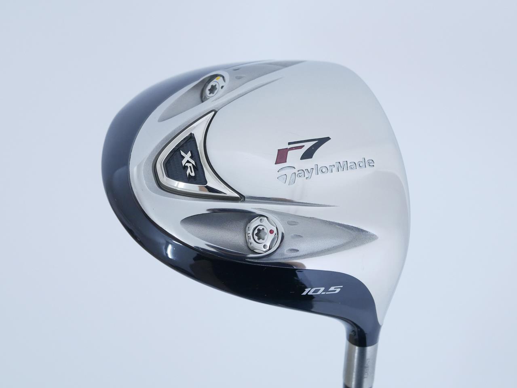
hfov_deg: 38.2
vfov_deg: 29.1
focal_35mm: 50
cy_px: 194
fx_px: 747
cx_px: 258
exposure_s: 1/60
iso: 1600
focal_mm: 25
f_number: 4.5
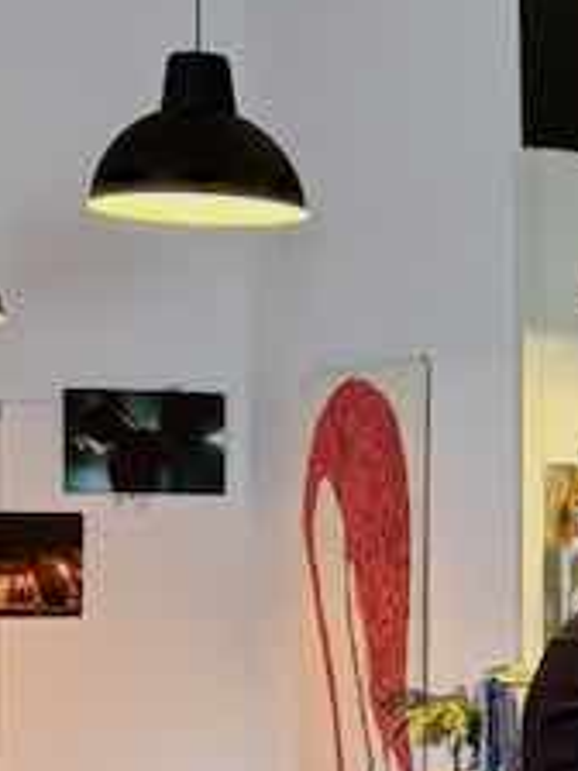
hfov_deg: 9.8
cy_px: 620
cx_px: 1290
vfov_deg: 14.3
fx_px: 3050
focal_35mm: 137
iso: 320
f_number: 1.78
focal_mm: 6.76
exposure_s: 1/50
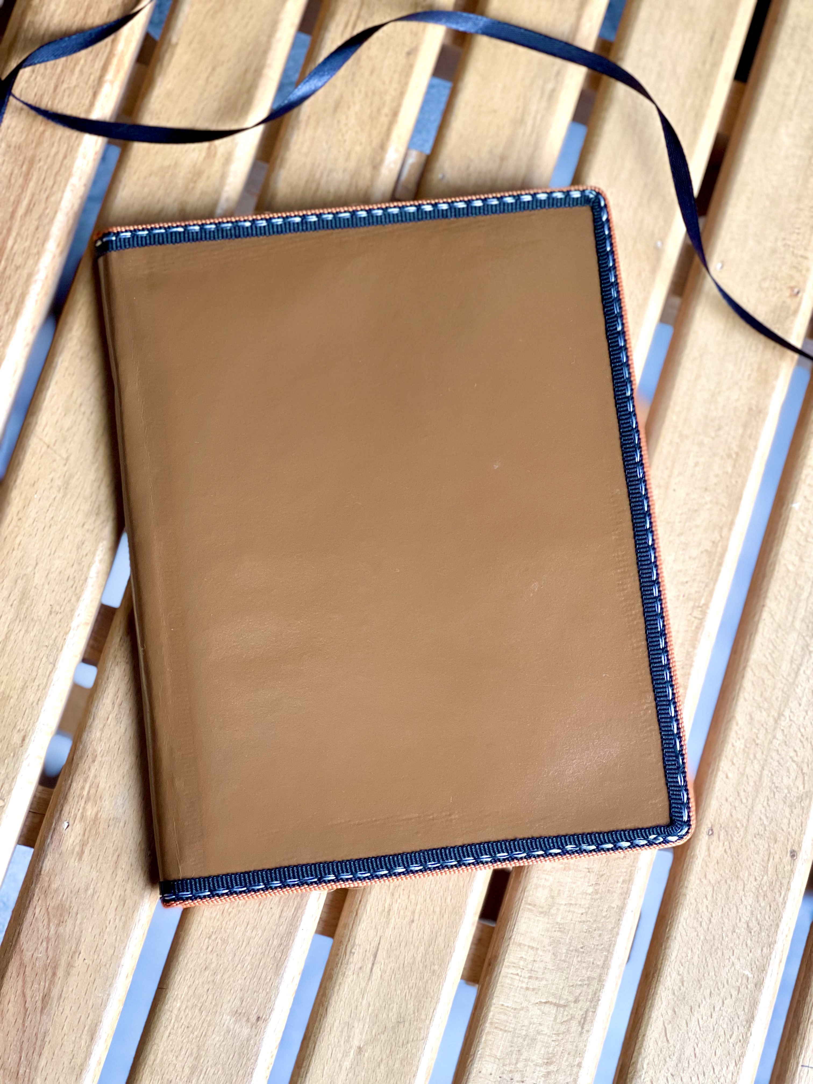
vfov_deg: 30.3
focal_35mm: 64
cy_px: 542
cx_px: 406
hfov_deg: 22.9
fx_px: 2004
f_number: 2.2
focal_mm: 7.5
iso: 125
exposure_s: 1/121
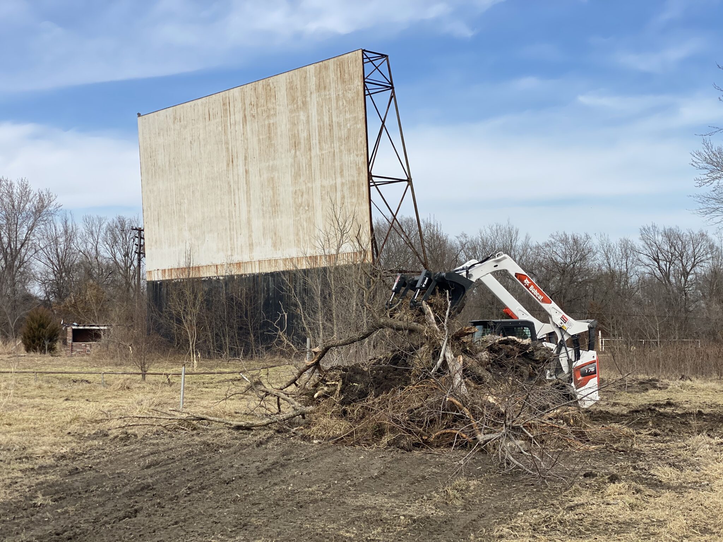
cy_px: 271
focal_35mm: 52
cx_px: 362
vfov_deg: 28.0
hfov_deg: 36.8
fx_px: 1086
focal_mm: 6
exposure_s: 1/1653
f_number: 2
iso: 20
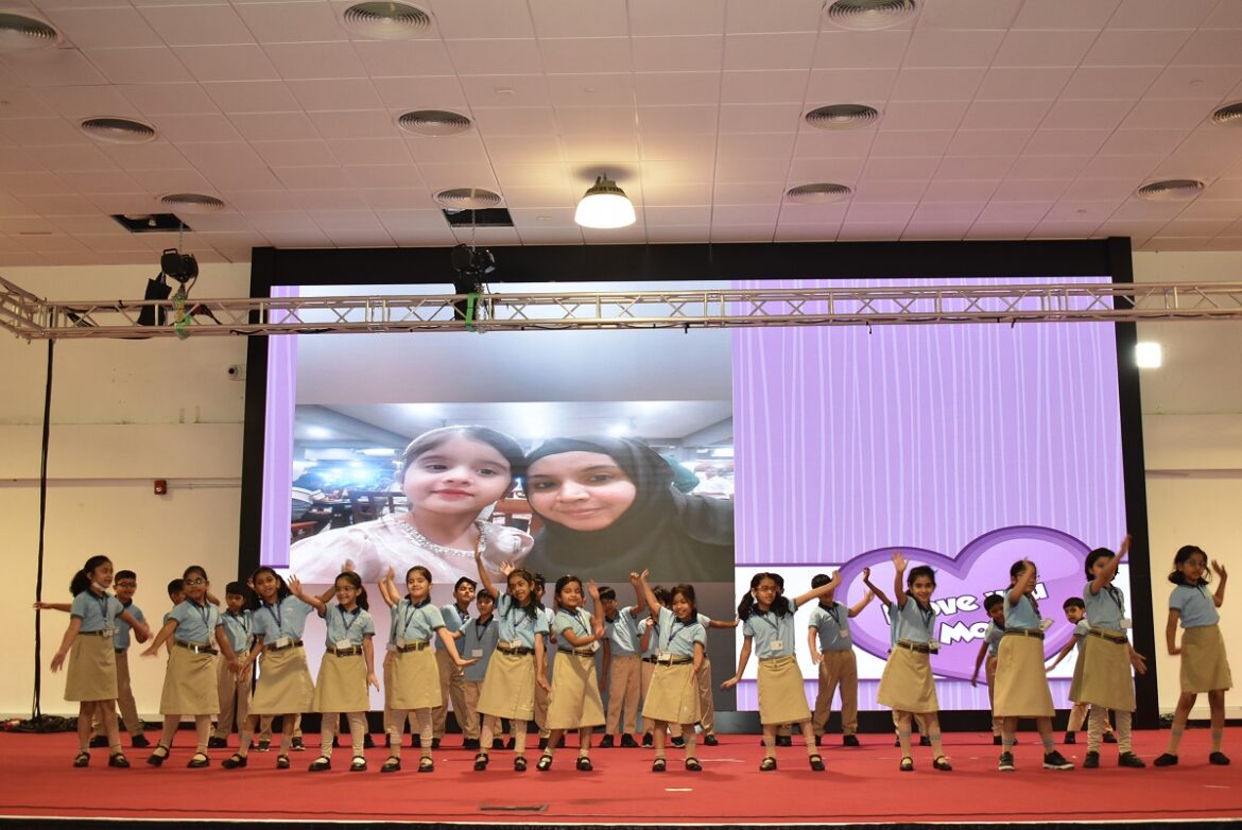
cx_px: 621
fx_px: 1450
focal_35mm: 42
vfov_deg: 31.9
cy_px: 415
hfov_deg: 46.4
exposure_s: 1/60
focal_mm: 28
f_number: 5
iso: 1000
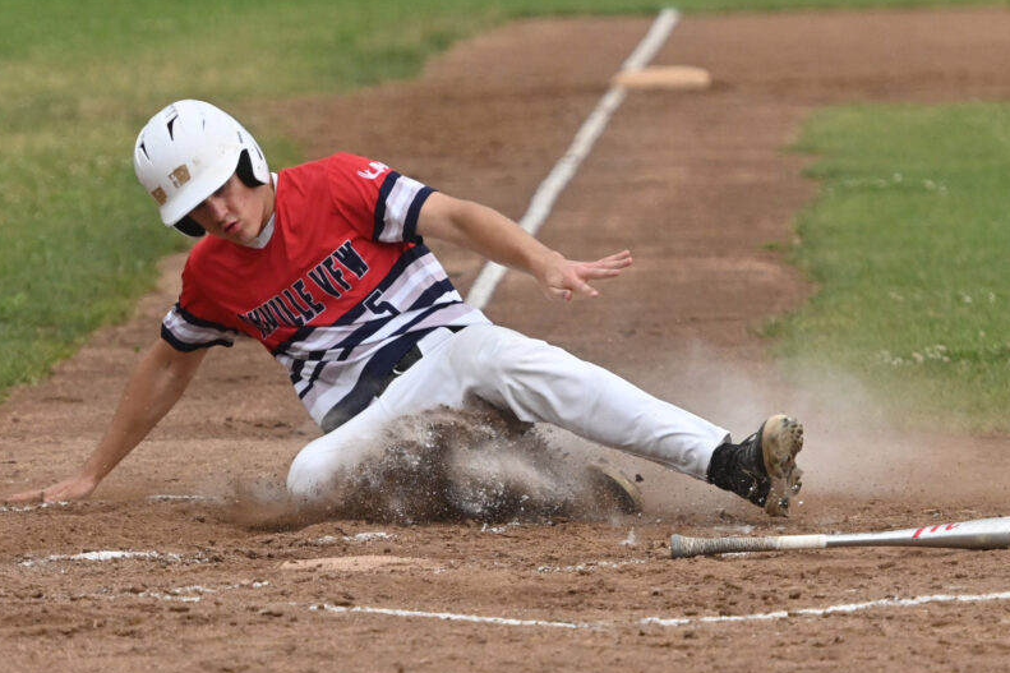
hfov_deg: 5.1
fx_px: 11387
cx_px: 509
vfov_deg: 3.4
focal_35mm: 406
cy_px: 399
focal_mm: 195
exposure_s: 1/1250
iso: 2000
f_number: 4.5
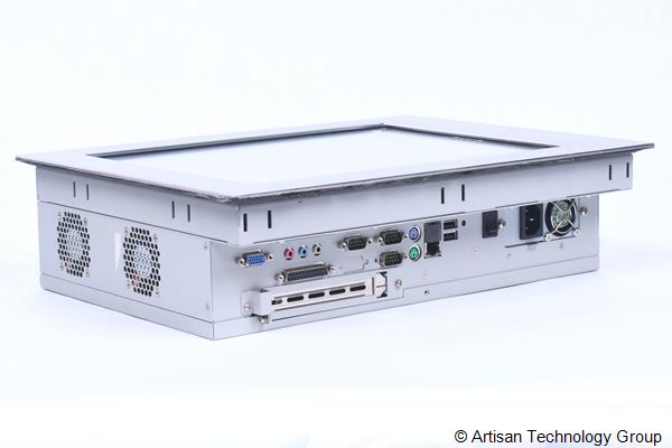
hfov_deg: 33.4
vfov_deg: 22.6
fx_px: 1120
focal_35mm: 60
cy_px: 224
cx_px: 336
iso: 200
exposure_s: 1/200
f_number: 14
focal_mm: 40
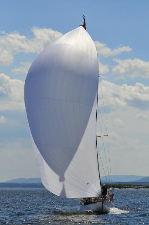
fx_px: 1027
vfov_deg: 12.5
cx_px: 74
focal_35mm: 165
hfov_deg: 8.3
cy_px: 112
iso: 1600
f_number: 18
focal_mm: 110
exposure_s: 1/2000
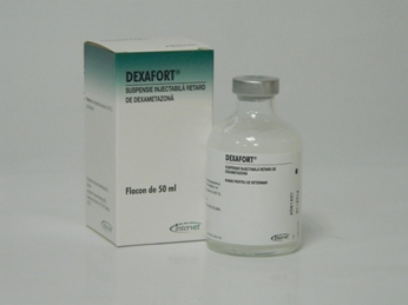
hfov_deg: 15.3
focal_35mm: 129
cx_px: 204
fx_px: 1519
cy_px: 152
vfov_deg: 11.5
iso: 200
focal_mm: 23.2
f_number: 4.7
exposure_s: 1/13
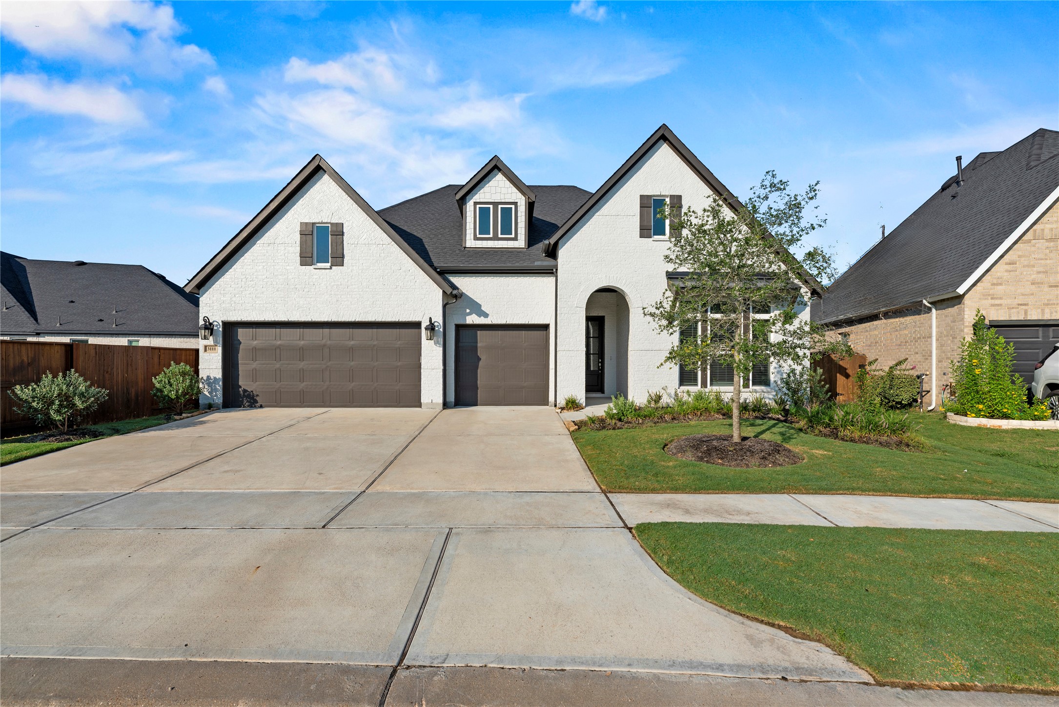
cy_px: 354
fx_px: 471
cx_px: 530
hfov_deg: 96.7
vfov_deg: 73.8
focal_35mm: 16
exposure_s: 1/400
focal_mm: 16
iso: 100
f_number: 8
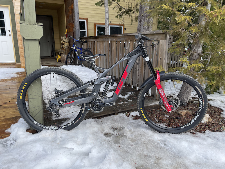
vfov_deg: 53.1
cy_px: 84
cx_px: 112
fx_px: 169
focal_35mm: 26
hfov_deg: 67.3
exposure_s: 1/855
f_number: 1.6
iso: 32
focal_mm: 4.2
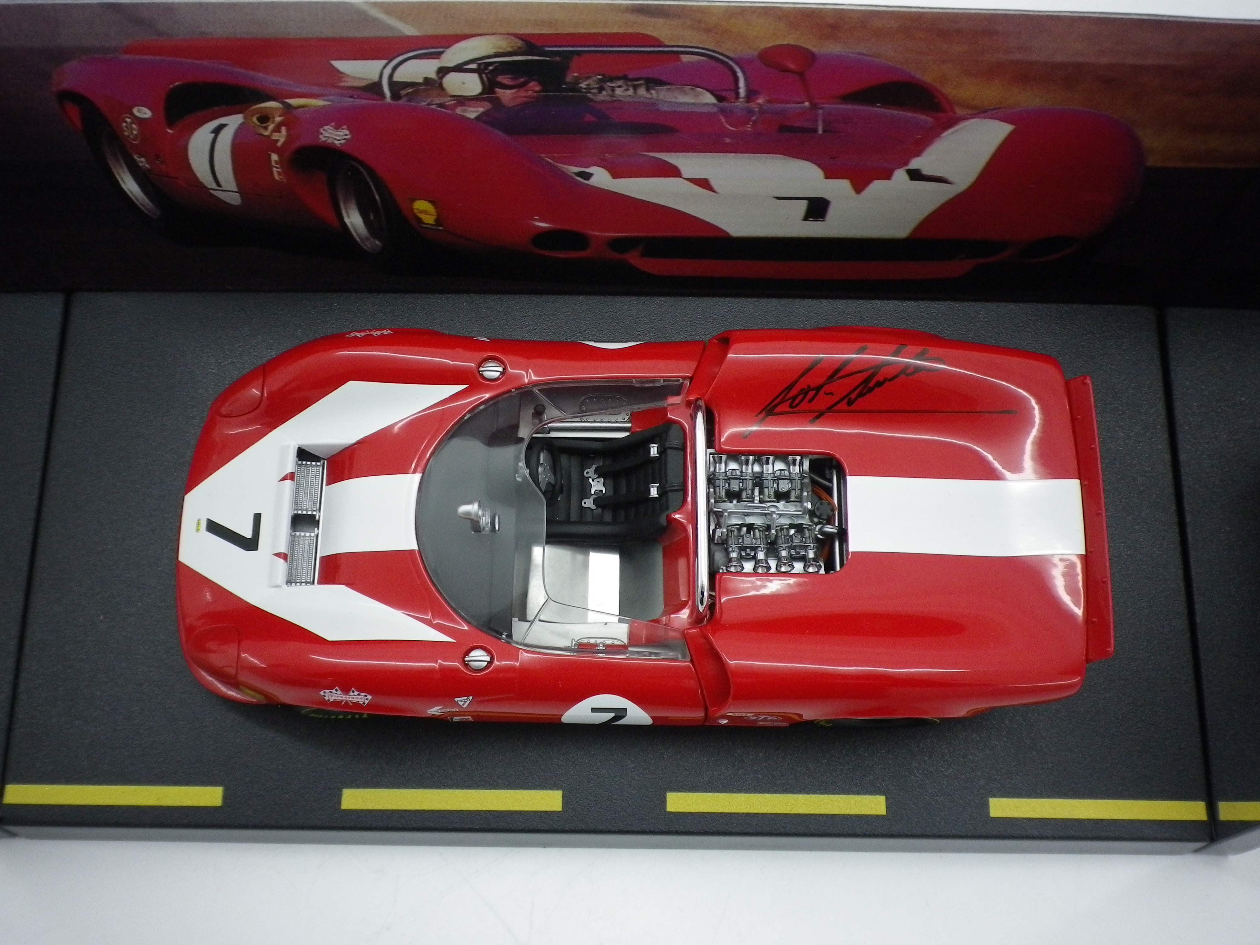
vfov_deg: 40.7
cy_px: 472
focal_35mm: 35
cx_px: 630
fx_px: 1274
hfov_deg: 52.6
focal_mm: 6.36
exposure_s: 1/50
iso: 200
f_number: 3.9
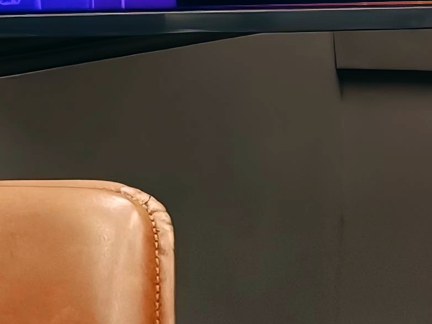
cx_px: 1046
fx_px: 3070
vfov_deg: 6.0
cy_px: -57
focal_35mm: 246
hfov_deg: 7.5
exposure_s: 1/100
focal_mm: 6.12
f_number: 1.9
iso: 250
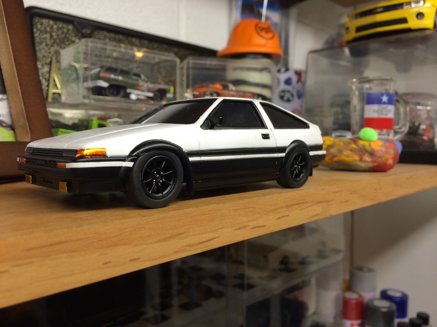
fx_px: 379
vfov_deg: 46.8
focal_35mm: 30
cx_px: 218
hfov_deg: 60.0
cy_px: 164
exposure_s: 1/30
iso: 50
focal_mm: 4.12
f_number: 2.2
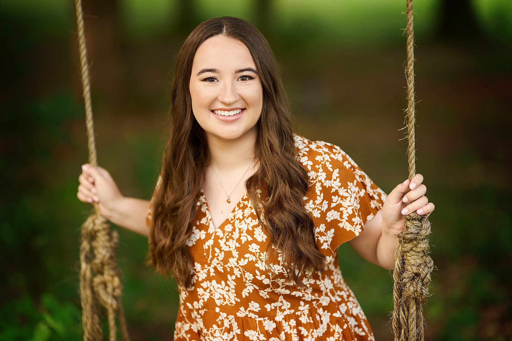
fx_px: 1493
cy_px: 170
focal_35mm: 105
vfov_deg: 13.0
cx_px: 256
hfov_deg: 19.5
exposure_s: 1/400
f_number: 1.4
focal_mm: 105
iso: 100
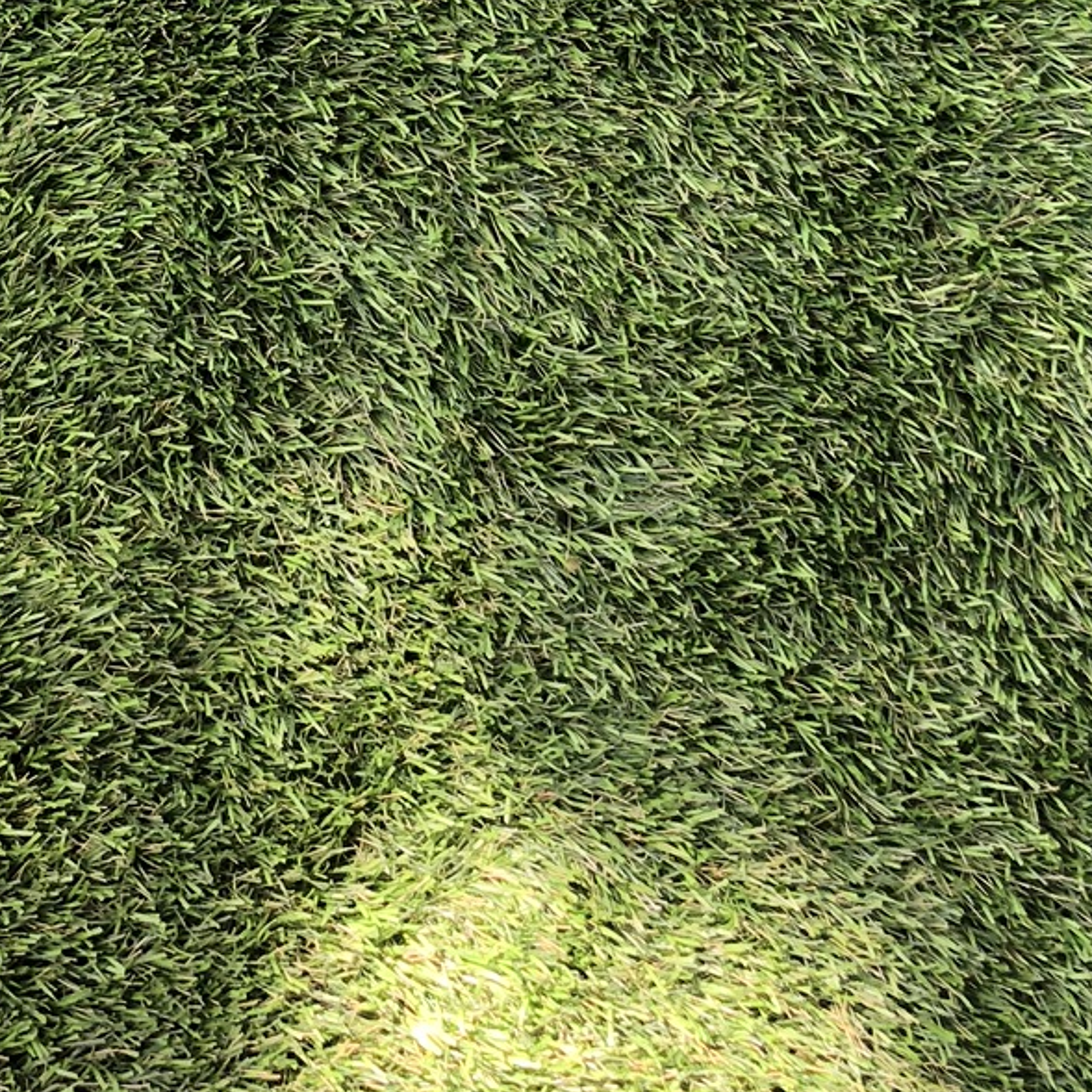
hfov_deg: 20.0
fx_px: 3069
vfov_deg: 18.2
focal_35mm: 86
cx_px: 269
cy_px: -488
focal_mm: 4
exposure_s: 1/120
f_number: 1.8
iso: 40
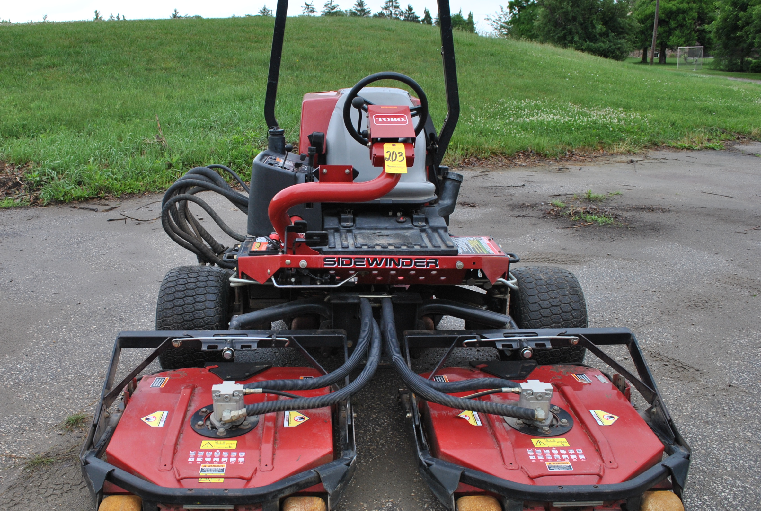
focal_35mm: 33
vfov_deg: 40.2
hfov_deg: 56.6
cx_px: 301
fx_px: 699
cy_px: 262
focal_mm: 18
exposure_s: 1/125
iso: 180
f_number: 5.6
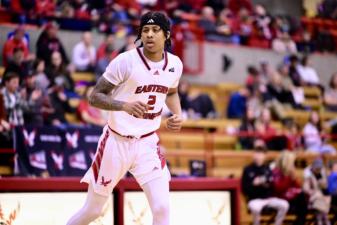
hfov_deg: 10.3
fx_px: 1872
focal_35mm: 200
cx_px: 168
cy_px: 112
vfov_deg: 6.9
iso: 8000
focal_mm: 200
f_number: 2.8
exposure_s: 1/1250
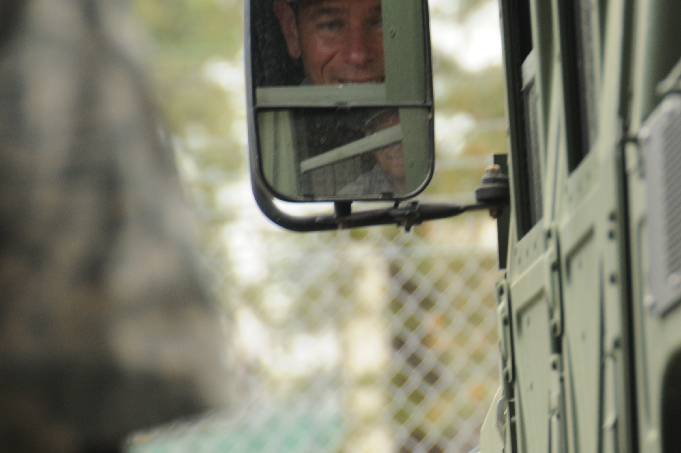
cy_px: 200
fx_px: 10298
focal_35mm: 545
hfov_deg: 3.8
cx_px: 586
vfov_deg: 2.5
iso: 320
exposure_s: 1/125
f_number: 5.6
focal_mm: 200
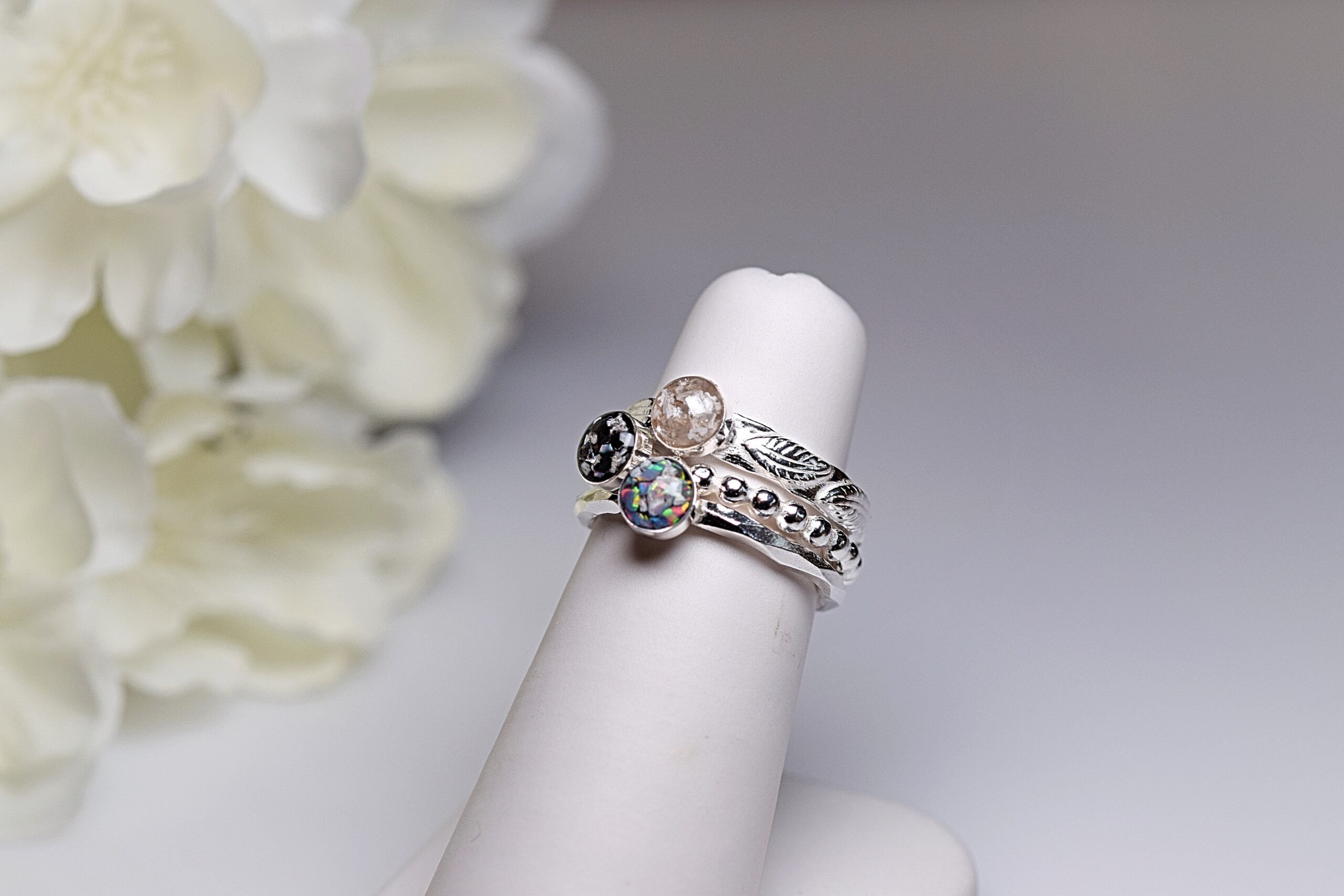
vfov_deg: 8.7
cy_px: 448
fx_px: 5880
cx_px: 672
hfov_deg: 13.0
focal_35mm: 158
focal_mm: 105
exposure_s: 1/250
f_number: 8
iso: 360
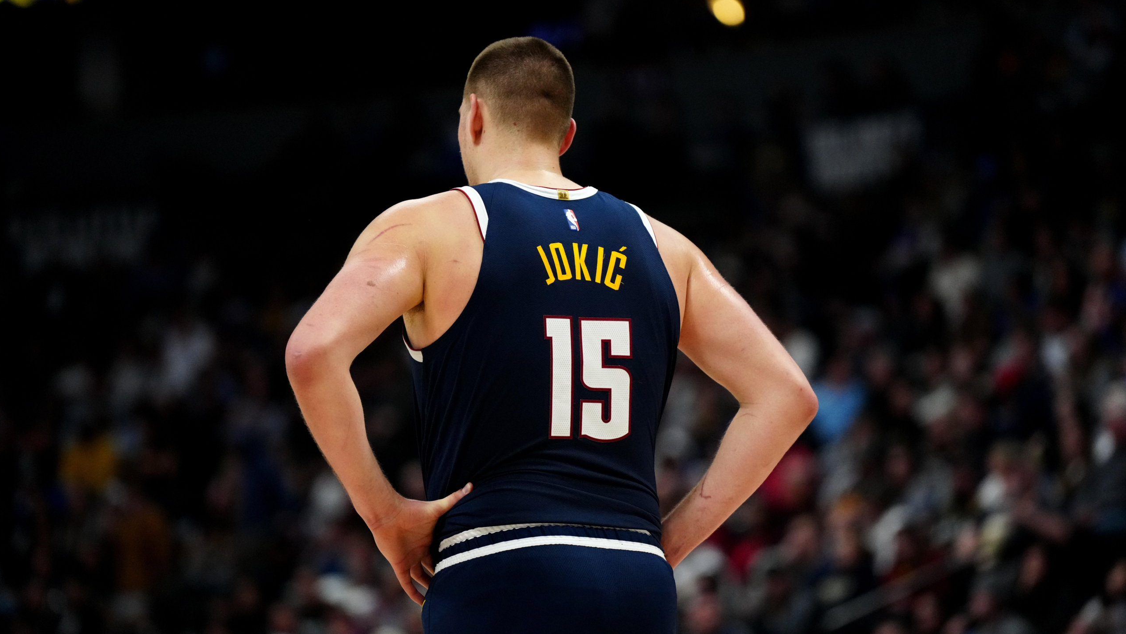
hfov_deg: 10.3
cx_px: 562
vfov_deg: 5.8
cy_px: 352
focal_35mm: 210
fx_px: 6270
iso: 5000
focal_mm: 200
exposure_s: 1/3200
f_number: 2.8
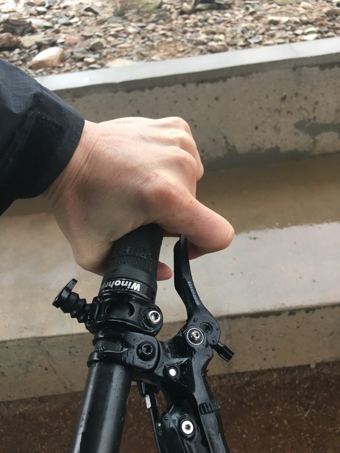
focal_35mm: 29
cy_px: 226
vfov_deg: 61.7
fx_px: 380
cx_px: 170
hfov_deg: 48.2
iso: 80
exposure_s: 1/30
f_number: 2.2
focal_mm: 4.15
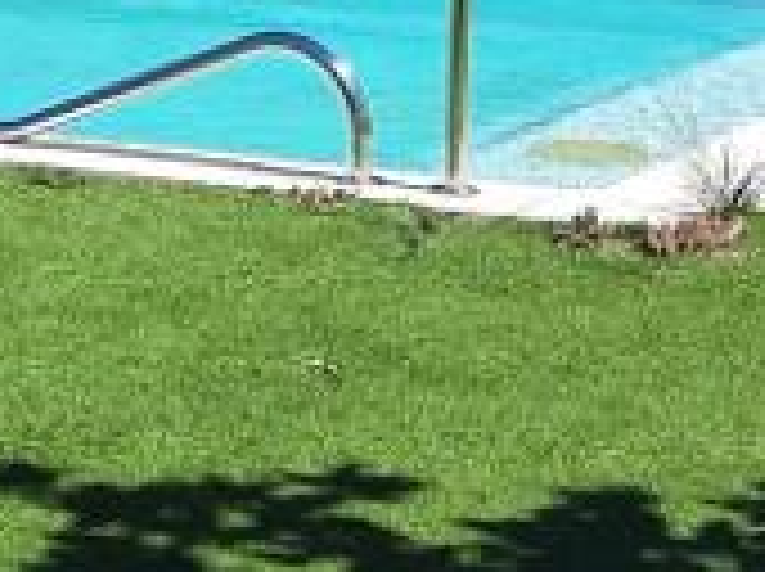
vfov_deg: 8.9
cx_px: 410
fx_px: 3332
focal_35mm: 151
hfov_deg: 13.1
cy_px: -793
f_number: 2
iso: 32
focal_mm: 4.6
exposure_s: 1/985
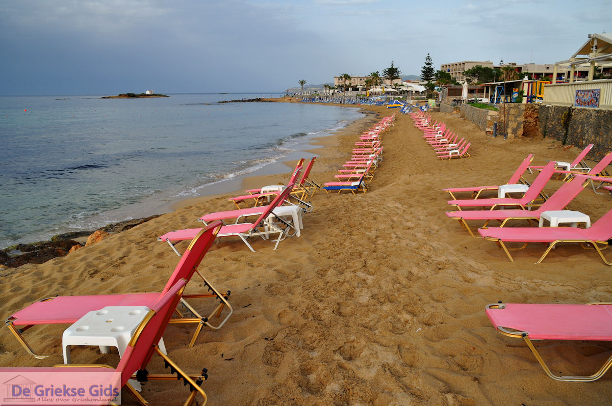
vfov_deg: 47.8
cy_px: 203
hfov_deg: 67.4
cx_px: 306
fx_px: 458
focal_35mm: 27
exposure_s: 1/200
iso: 200
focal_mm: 18
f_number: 10
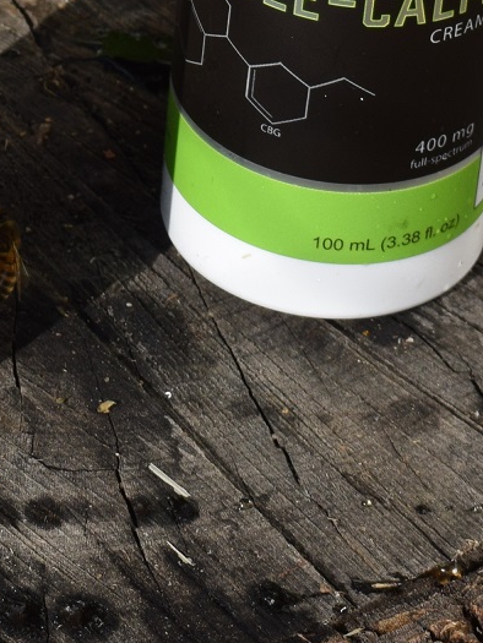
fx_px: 5151
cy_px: -152
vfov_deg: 7.1
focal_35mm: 277
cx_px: -170
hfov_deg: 5.3
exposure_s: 1/500
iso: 200
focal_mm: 42
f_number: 11
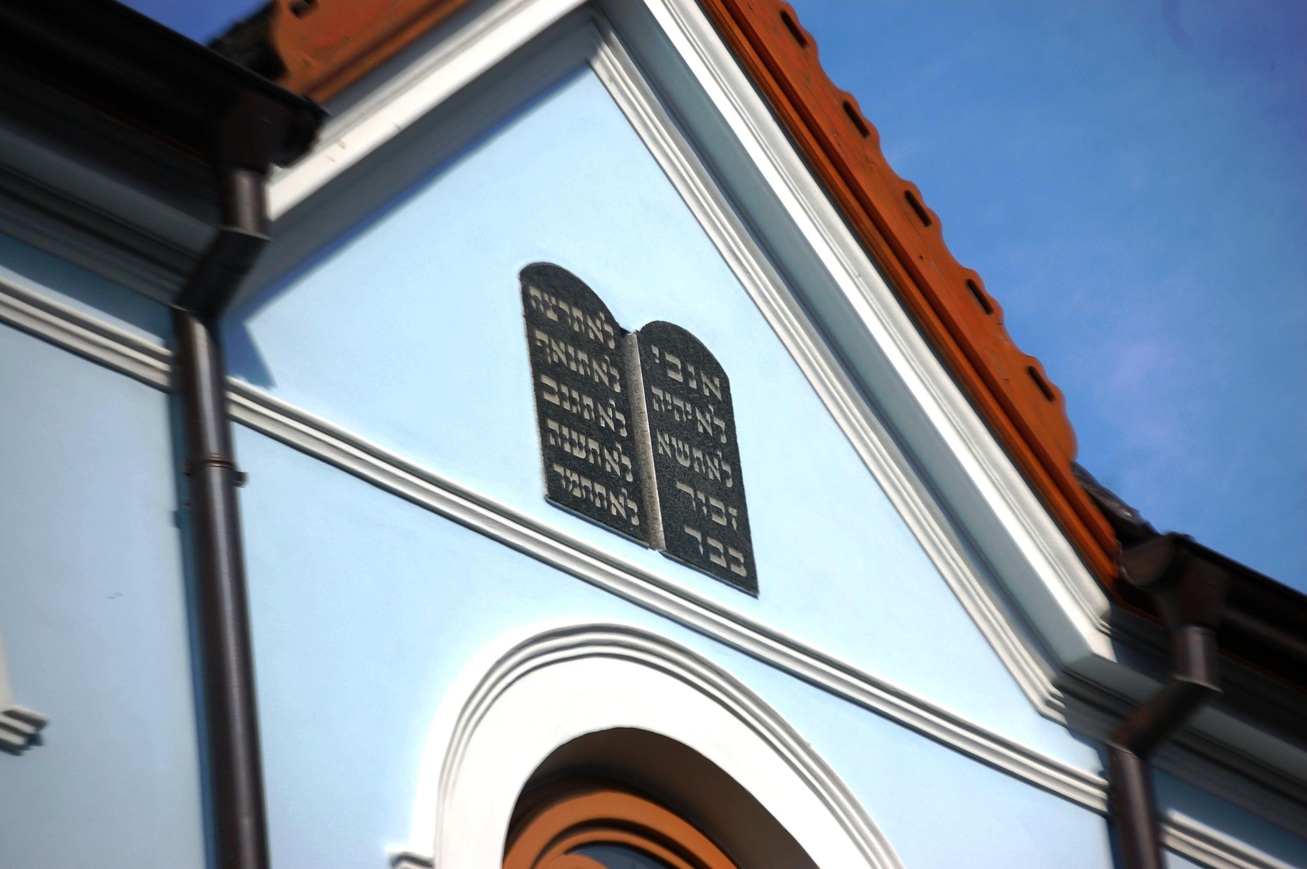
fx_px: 6801
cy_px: 434
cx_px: 654
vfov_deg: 7.3
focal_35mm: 188
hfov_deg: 11.0
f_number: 7.1
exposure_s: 1/800
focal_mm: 125
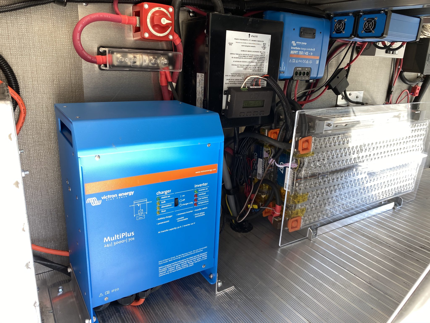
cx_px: 215
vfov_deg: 53.1
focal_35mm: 26
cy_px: 162
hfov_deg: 67.3
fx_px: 323
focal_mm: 4.25
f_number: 1.8
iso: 50
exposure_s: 1/122
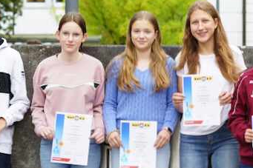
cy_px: 21
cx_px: 302
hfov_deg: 10.8
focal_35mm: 188
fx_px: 1321
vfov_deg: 7.3
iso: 100
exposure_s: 1/160
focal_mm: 50
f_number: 2.8
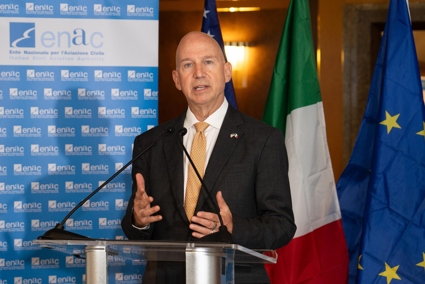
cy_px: 142
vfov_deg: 13.0
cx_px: 212
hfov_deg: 19.5
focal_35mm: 105
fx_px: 1240
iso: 800
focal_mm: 70
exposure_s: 1/160
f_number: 4
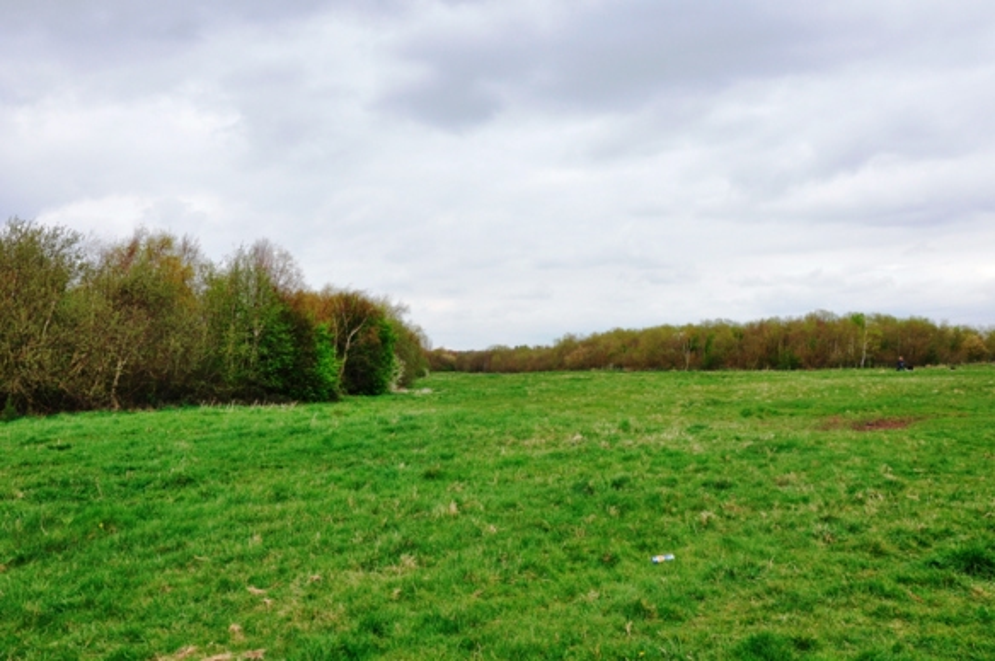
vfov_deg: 36.8
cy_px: 330
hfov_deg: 53.2
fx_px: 994
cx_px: 498
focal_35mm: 36
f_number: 10
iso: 400
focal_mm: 24
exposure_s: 1/250
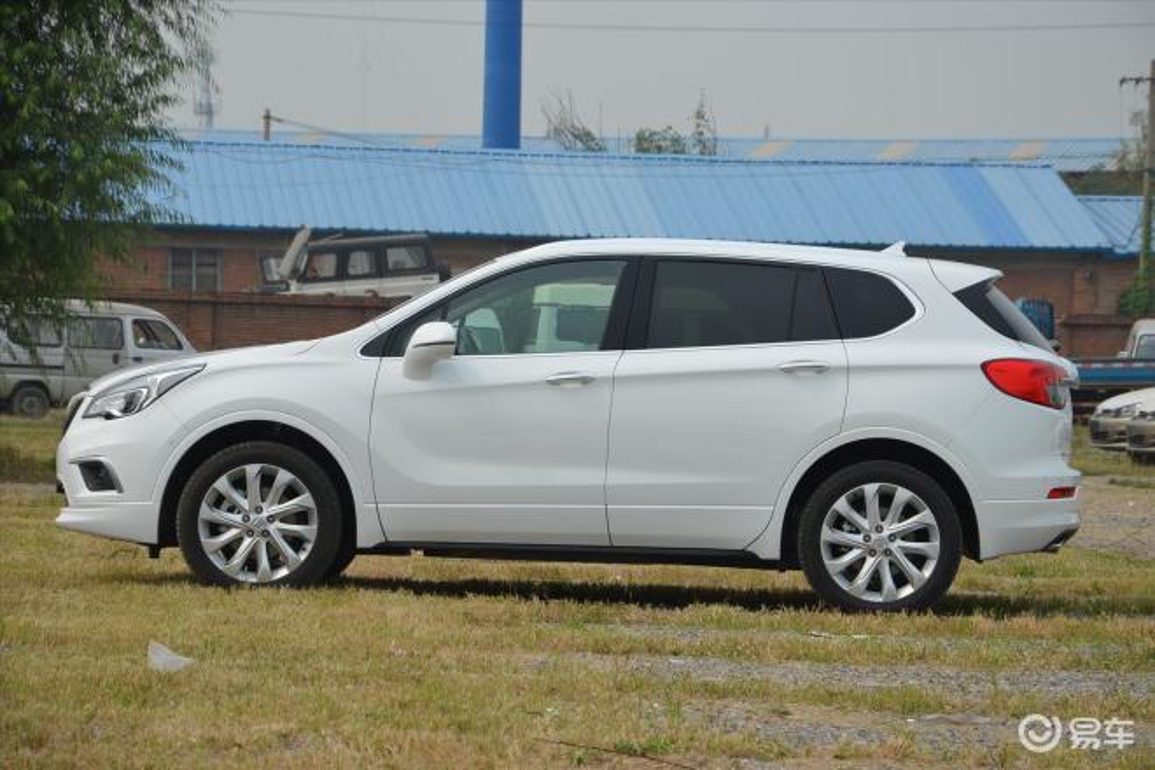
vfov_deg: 8.7
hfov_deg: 13.0
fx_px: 5053
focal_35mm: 158
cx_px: 578
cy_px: 385
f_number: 9
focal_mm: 105
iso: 100
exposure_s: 1/400
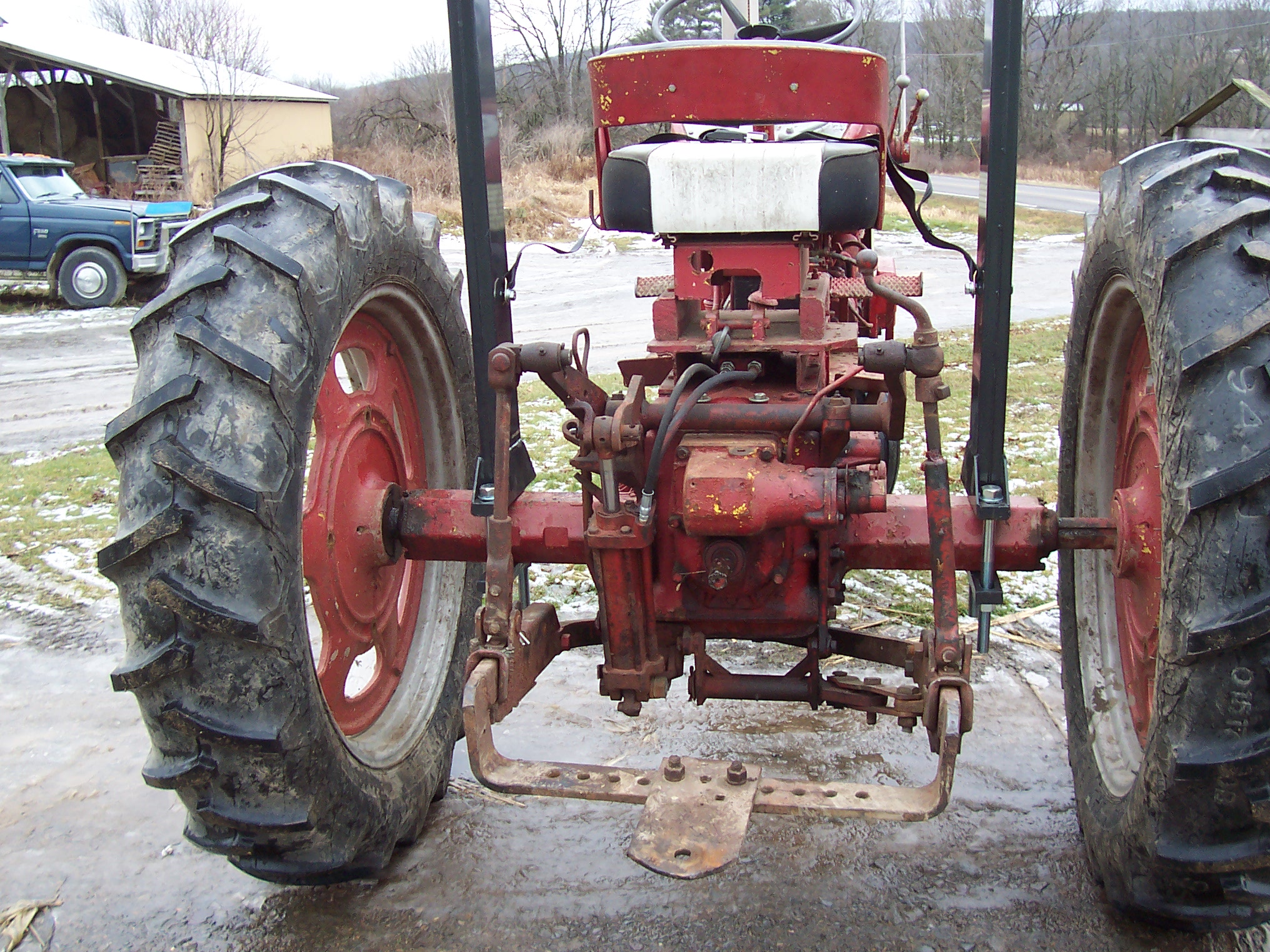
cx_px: 635
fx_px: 1357
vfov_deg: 38.7
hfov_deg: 50.1
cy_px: 476
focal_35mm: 37
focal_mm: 5.6
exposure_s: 1/125
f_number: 2.8
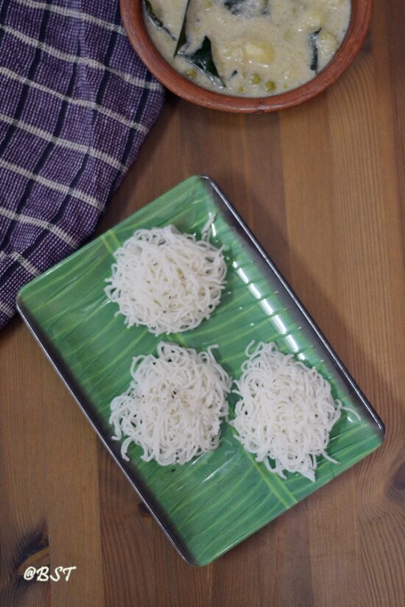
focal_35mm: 75
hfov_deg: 18.2
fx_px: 1266
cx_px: 202
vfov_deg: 27.0
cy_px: 304
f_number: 1.8
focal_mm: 50
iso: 640
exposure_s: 1/60
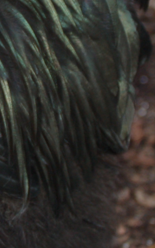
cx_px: -141
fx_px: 2026
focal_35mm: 300
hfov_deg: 4.3
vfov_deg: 7.0
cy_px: 9
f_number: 4
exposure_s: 1/60
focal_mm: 55
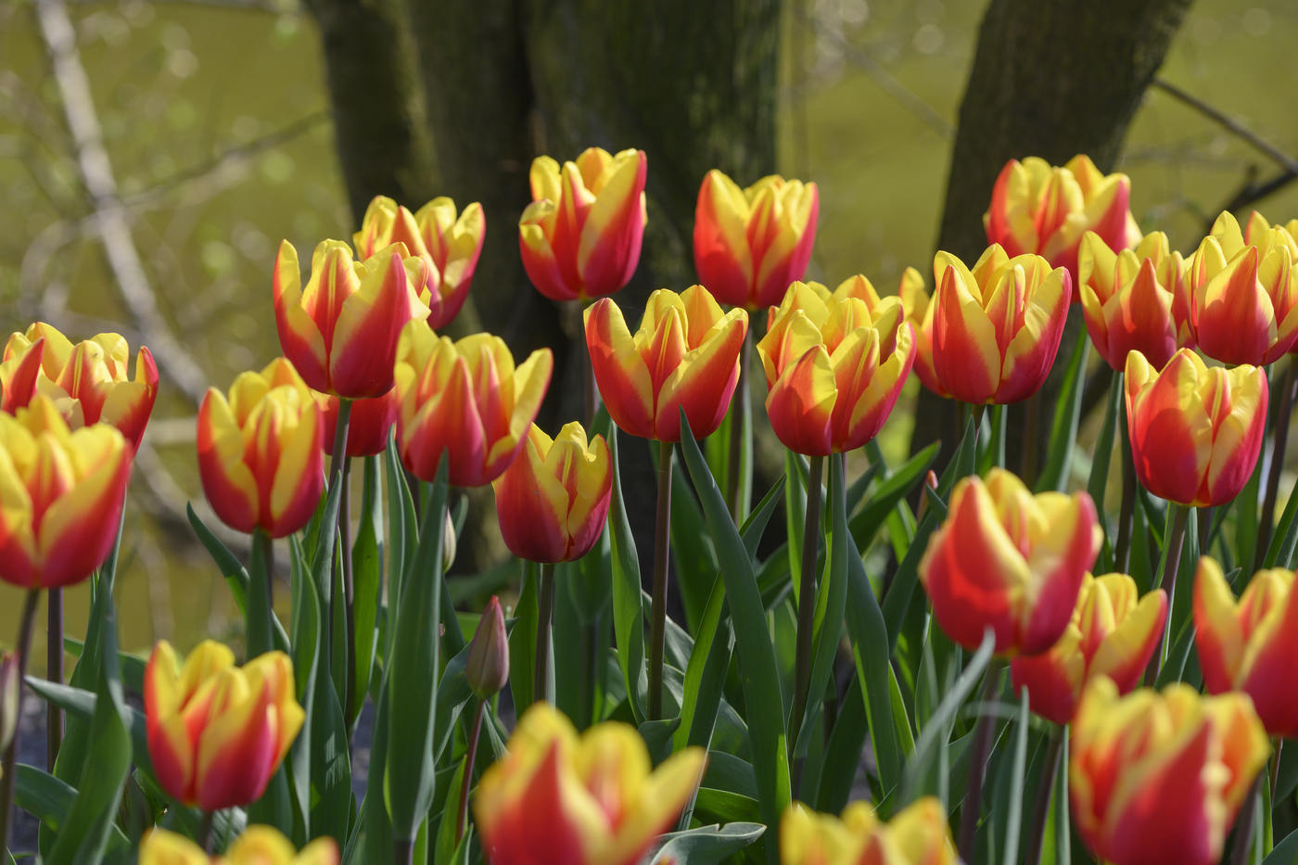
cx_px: 649
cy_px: 432
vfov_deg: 6.9
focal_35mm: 200
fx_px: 7210
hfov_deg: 10.3
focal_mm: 200
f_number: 8
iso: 400
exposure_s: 1/800
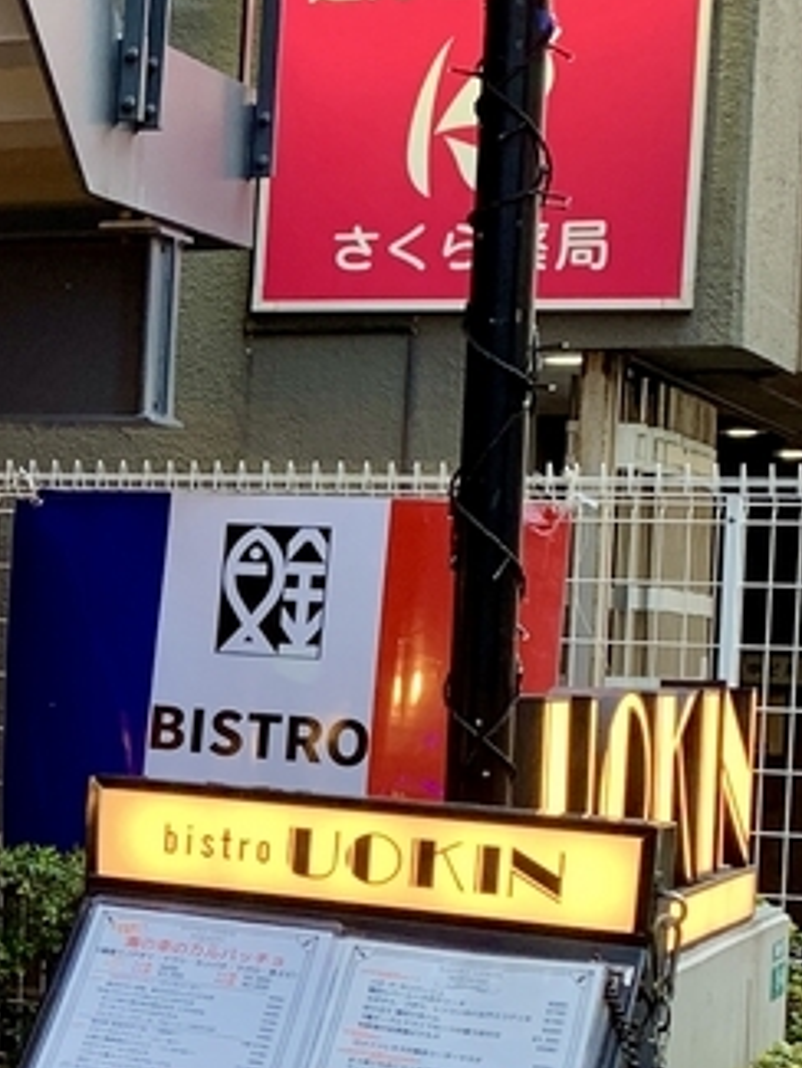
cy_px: 703
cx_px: -408
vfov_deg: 20.4
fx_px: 2964
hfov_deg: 14.4
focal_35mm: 96
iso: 50
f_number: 1.8
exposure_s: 1/50
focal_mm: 4.25
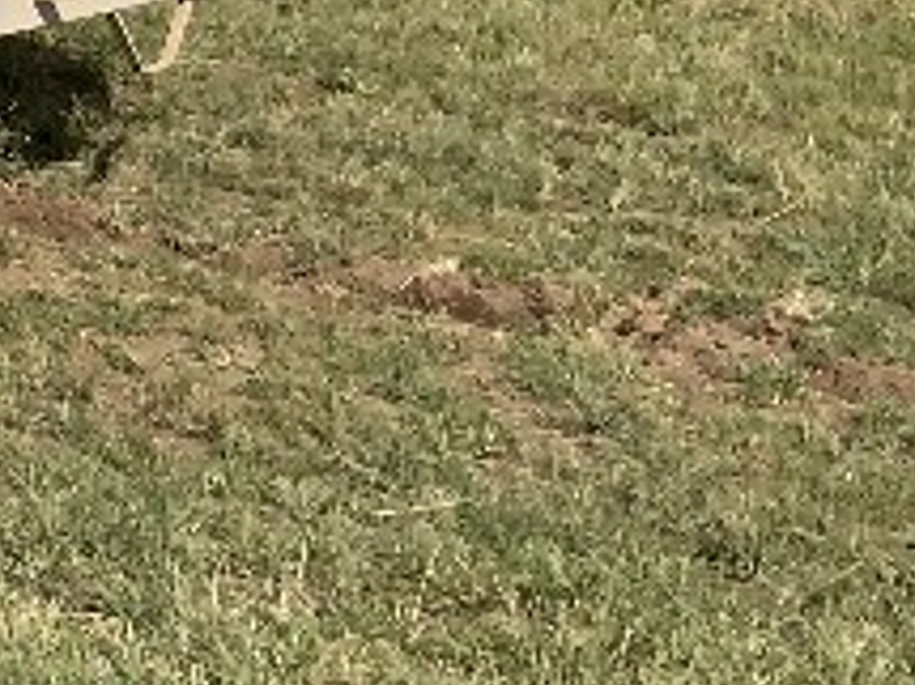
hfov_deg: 12.4
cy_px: 21
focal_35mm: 135
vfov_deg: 10.9
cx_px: -1060
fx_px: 3566
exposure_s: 1/3534
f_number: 1.8
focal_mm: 3
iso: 20
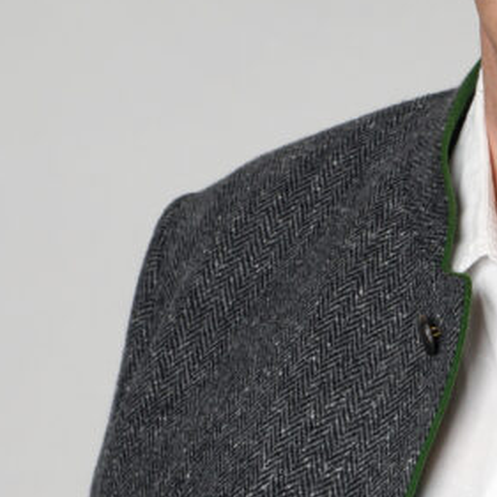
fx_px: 3184
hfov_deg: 8.8
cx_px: 621
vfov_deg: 8.9
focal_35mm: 196
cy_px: 103
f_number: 10
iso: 160
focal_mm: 60
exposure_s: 1/125
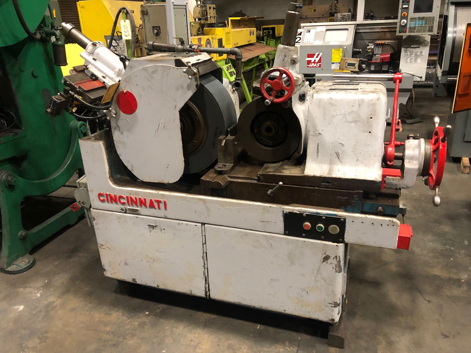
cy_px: 176
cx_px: 236
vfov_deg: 49.7
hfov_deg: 63.4
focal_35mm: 28
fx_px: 381
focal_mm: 4
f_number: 1.8
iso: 100
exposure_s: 1/9
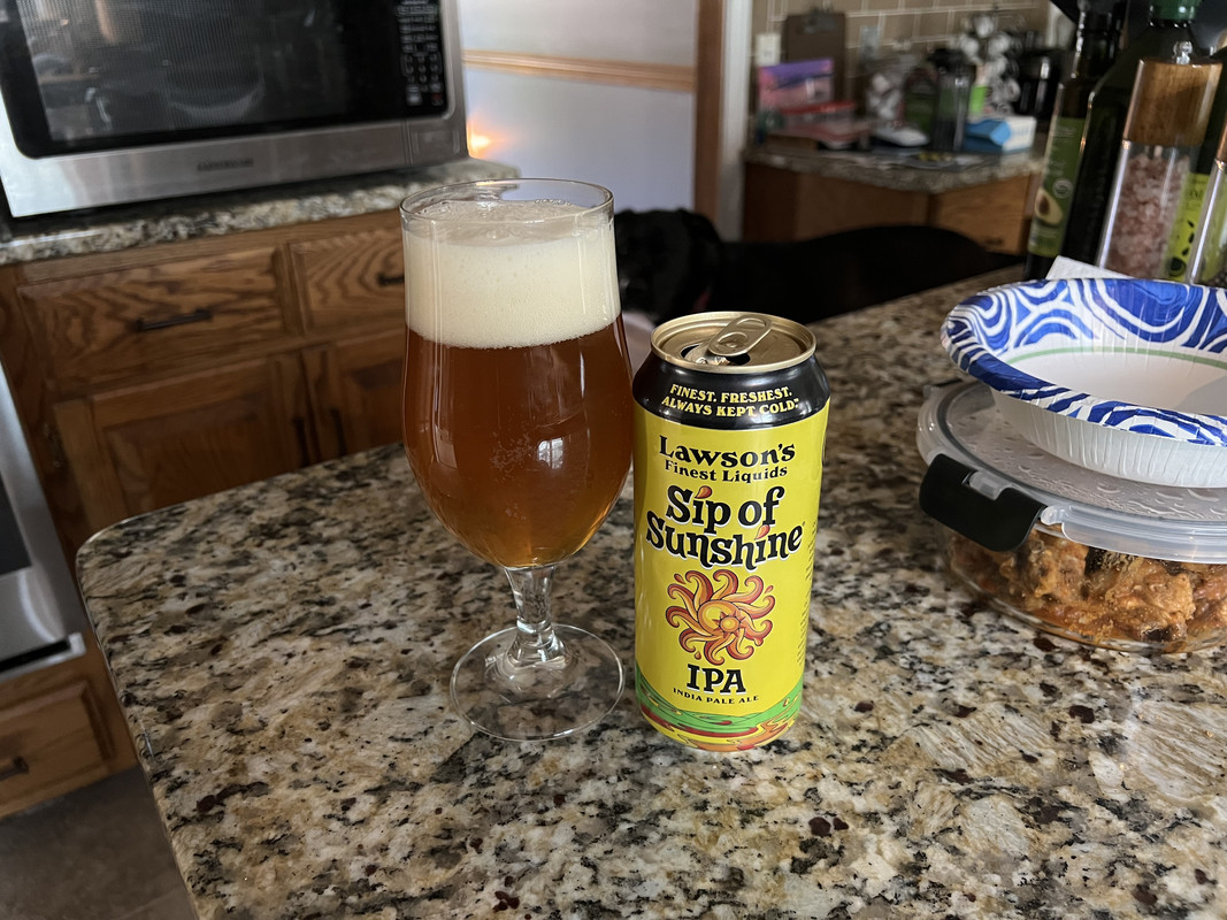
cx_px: 614
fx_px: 921
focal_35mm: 26
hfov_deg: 67.3
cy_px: 460
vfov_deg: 53.1
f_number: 1.5
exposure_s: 1/30
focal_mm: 5.7
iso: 500
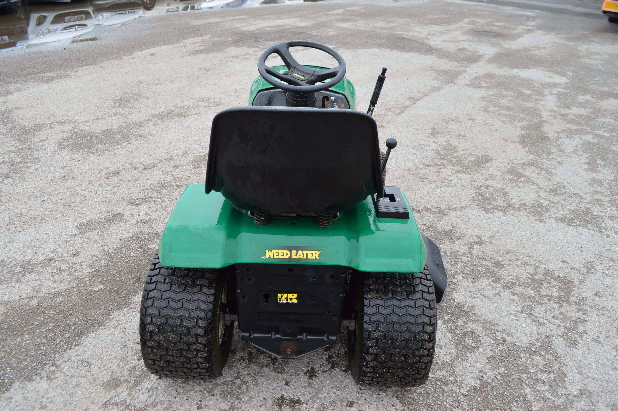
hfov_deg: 67.4
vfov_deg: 47.8
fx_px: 463
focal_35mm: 27
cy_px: 206
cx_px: 309
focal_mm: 18
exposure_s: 1/125
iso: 200
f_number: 5.6
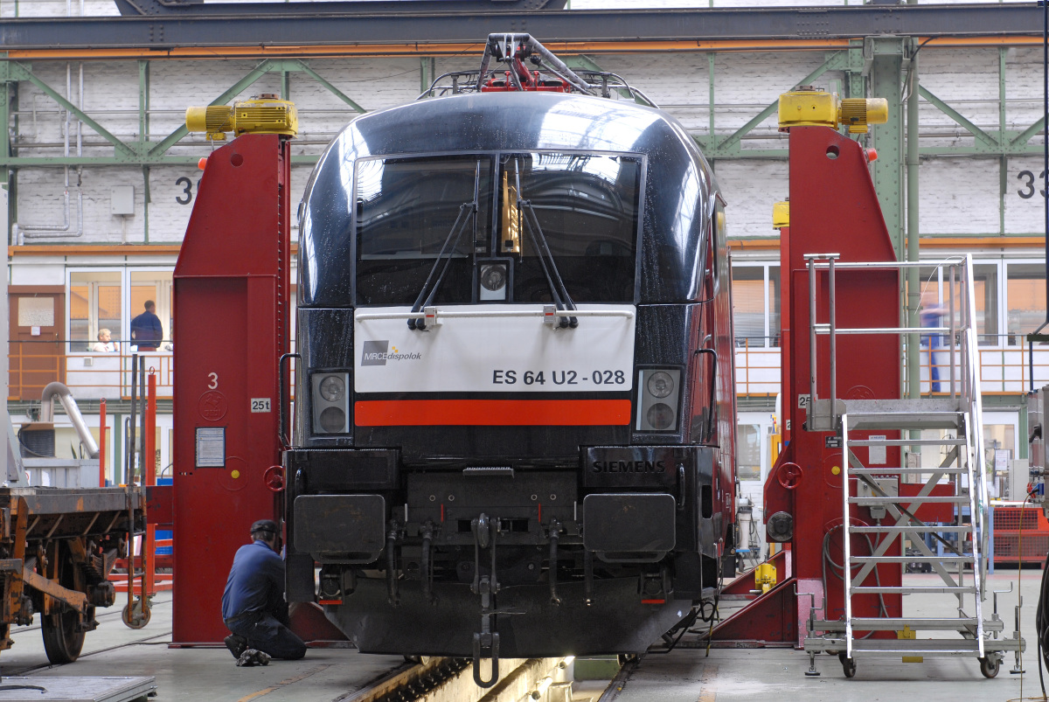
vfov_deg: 13.1
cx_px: 524
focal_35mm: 105
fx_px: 3063
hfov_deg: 19.4
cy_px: 351
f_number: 7.1
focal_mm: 70
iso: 200
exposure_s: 1/1.6
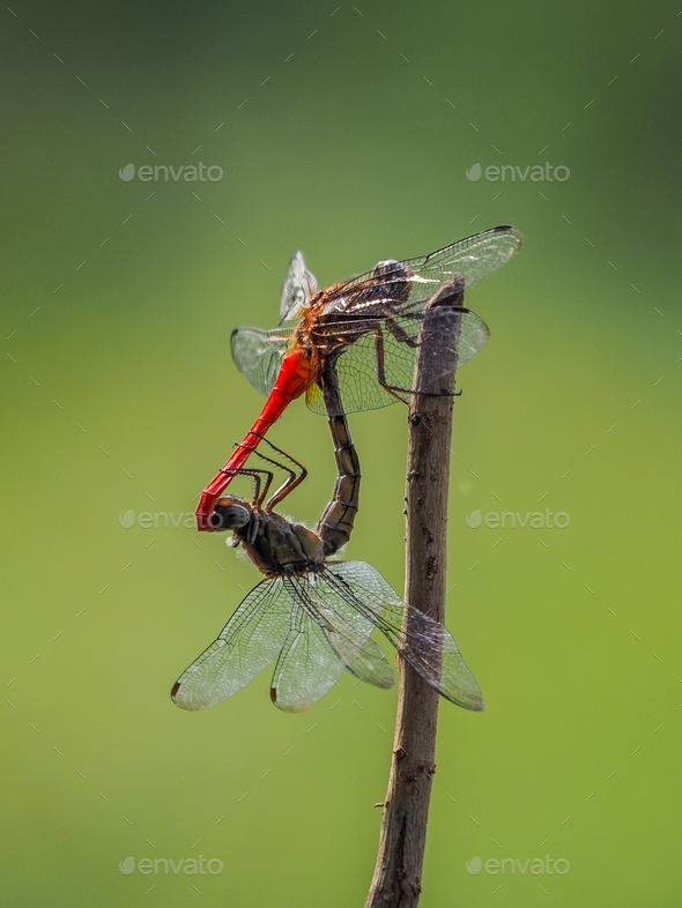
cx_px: 341
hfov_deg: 1.9
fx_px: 21030
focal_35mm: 801
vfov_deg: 2.5
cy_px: 454
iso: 200
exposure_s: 1/640
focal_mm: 400
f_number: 6.3
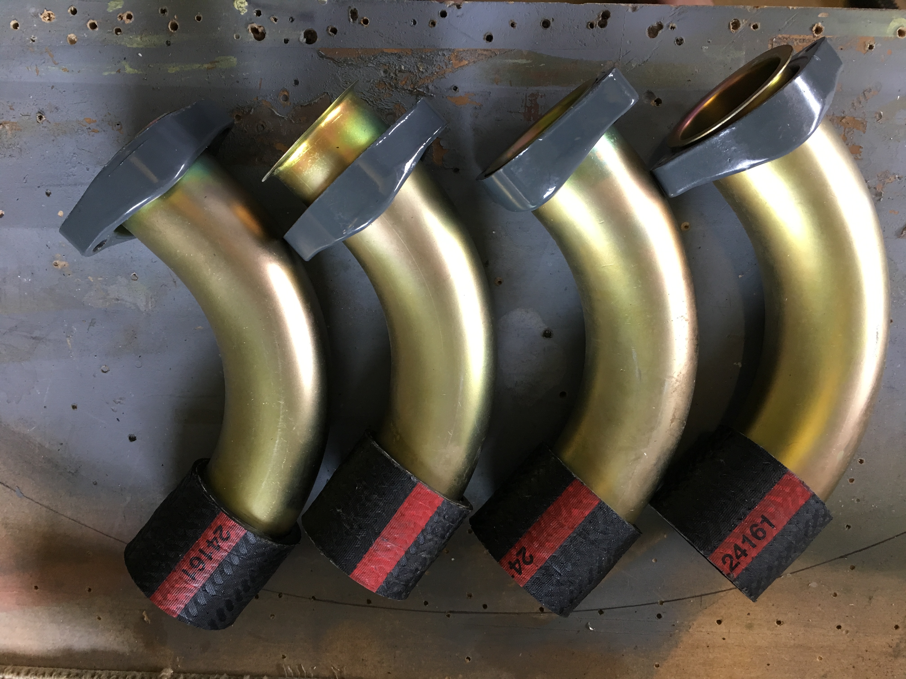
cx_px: 453
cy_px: 340
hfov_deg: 61.7
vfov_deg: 48.2
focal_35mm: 29
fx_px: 759
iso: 125
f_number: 2.2
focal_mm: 4.15
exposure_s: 1/33
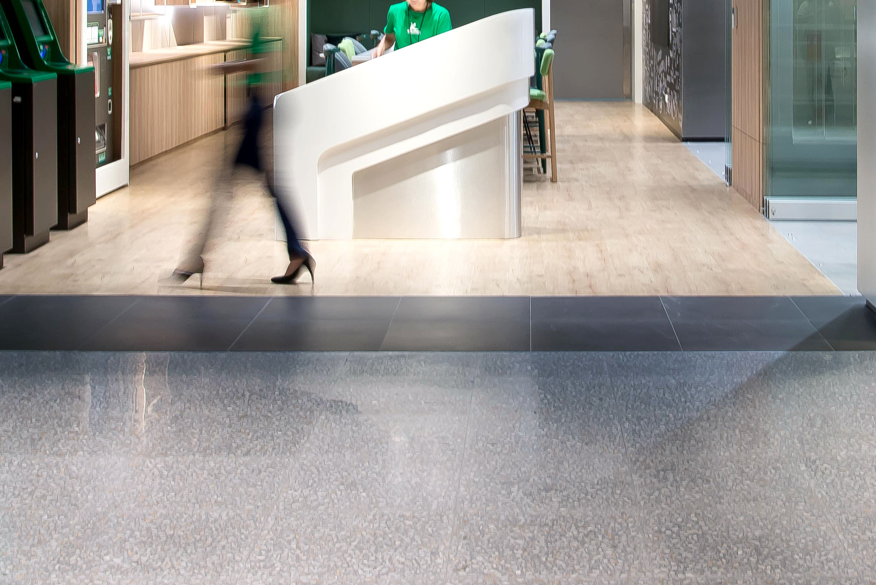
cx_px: 549
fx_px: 1582
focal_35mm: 65
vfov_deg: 20.2
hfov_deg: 30.8
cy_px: -25
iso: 160
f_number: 10
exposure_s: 1/5
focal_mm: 29
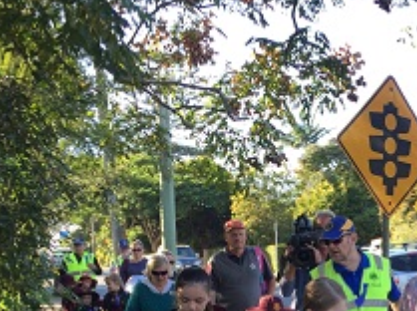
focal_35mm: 71
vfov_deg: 19.7
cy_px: 353
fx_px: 854
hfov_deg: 26.4
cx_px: 387
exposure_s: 1/233
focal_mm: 4.15
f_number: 2.2
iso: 32
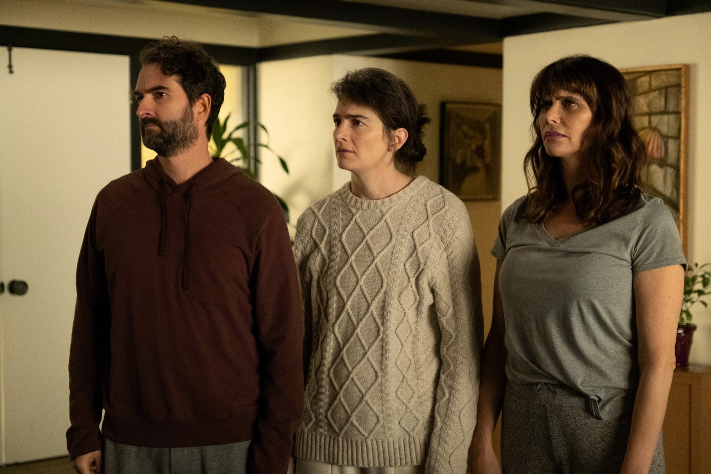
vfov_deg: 21.9
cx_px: 356
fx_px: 1224
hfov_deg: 32.4
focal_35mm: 62
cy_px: 237
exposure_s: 1/125
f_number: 2.8
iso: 10000
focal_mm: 41.4
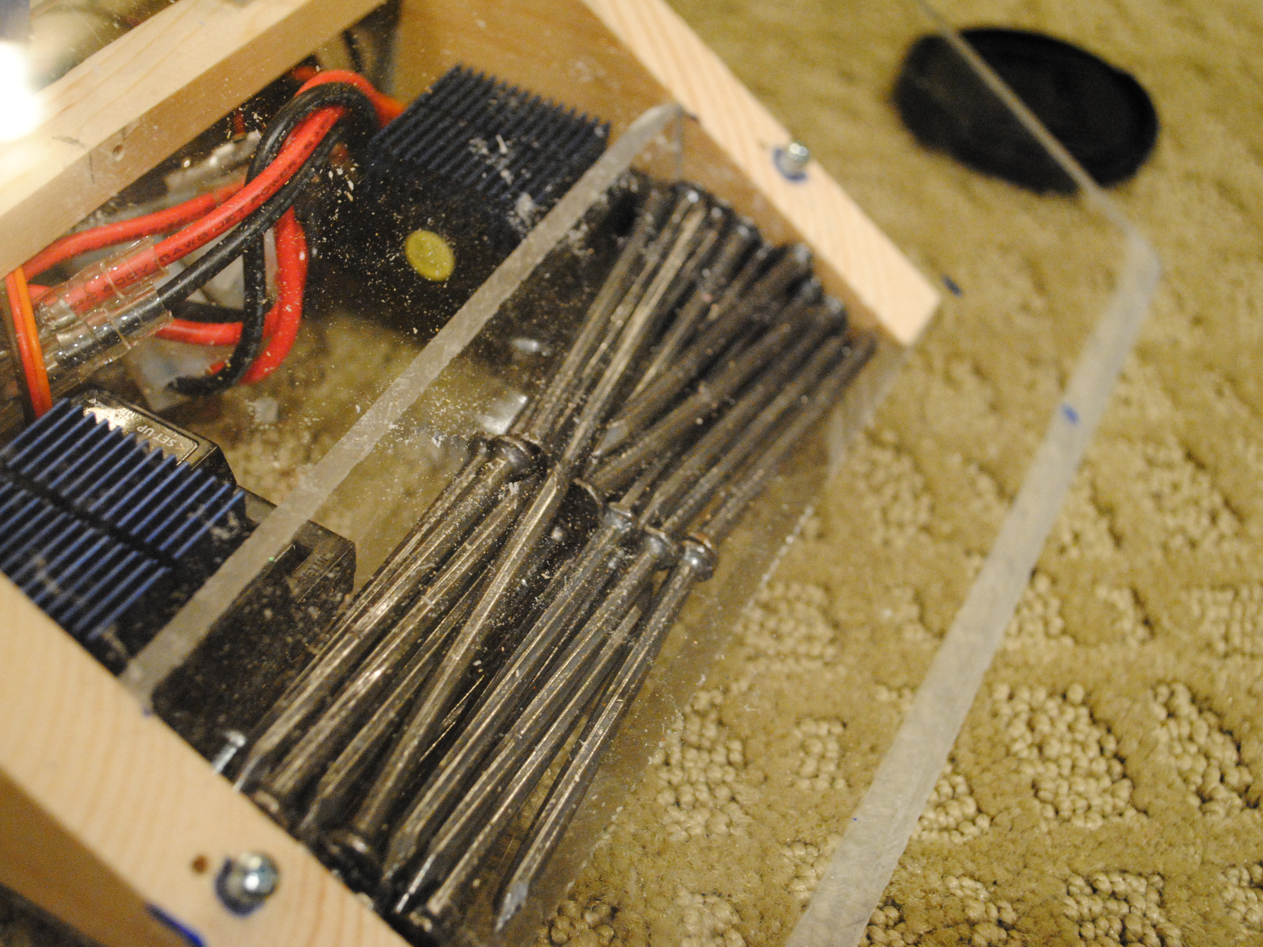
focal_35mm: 49
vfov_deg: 29.7
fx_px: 1788
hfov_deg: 38.9
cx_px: 625
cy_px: 475
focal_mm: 30
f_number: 4.5
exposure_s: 1/20
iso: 1600
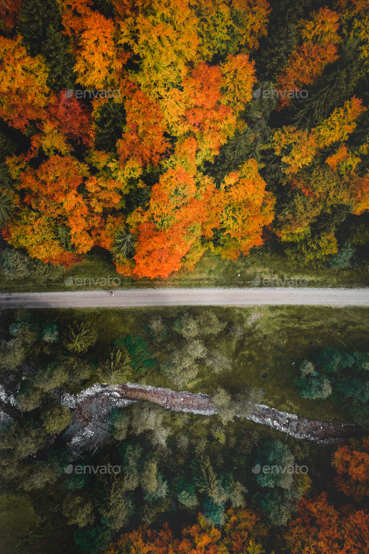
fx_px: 430
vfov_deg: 65.5
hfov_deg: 46.4
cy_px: 277
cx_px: 184
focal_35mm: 28
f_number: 5
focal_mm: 10.26
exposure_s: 1/120
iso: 100
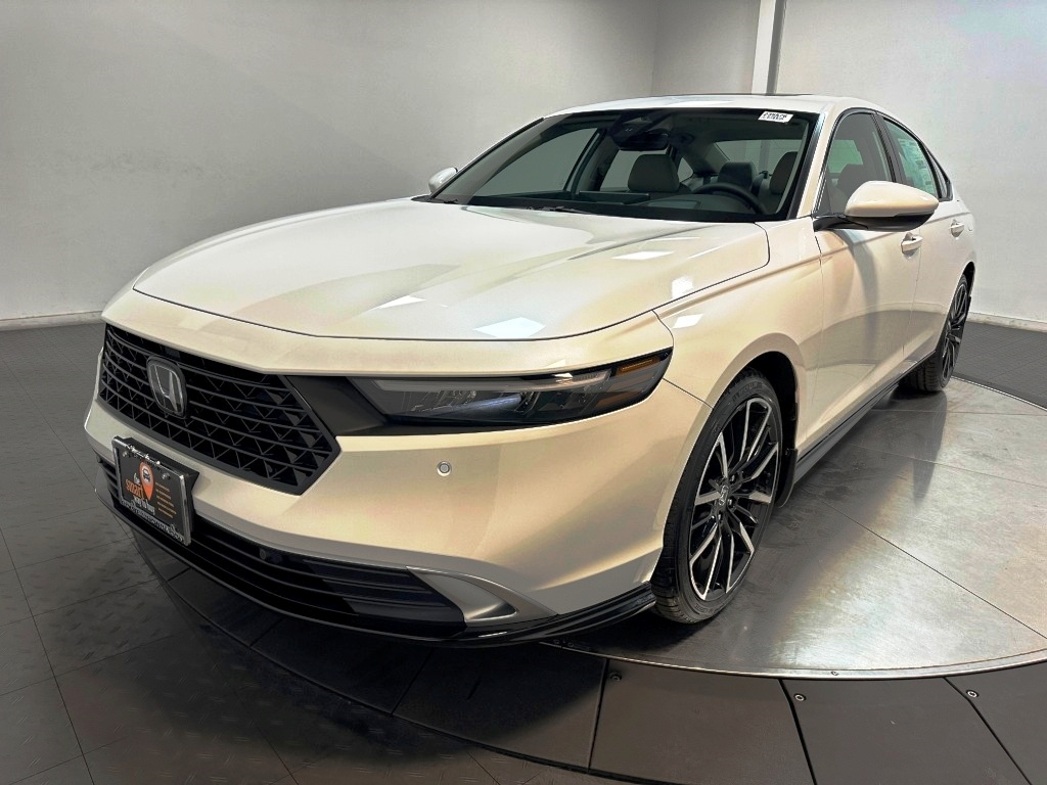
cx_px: 524
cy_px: 392
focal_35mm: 24
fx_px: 726
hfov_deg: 71.6
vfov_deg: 56.8
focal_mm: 6.86
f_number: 1.78
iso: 160
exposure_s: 1/60
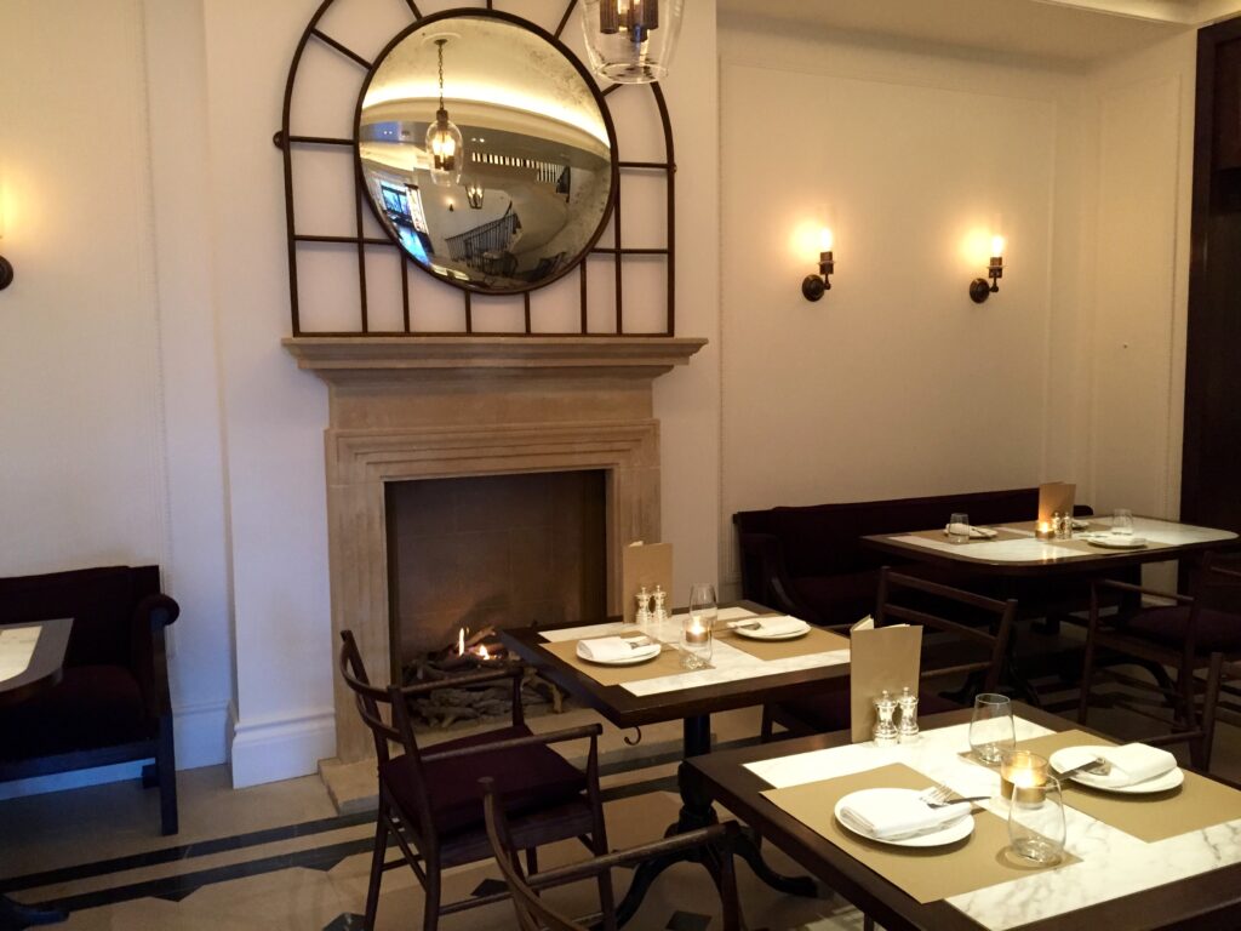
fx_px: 1040
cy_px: 466
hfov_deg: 61.7
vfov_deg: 48.2
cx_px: 620
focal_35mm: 29
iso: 250
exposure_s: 1/30
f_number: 2.2
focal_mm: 4.15
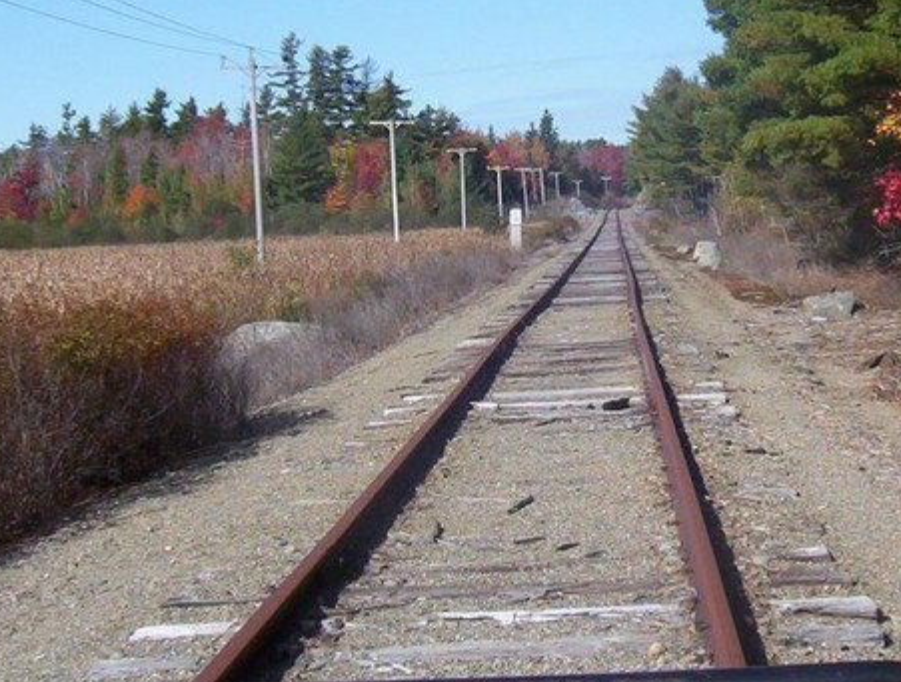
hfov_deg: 23.8
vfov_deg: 18.3
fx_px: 2114
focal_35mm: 81
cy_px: 300
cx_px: 665
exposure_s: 1/768
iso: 100
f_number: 5.17
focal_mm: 5.77
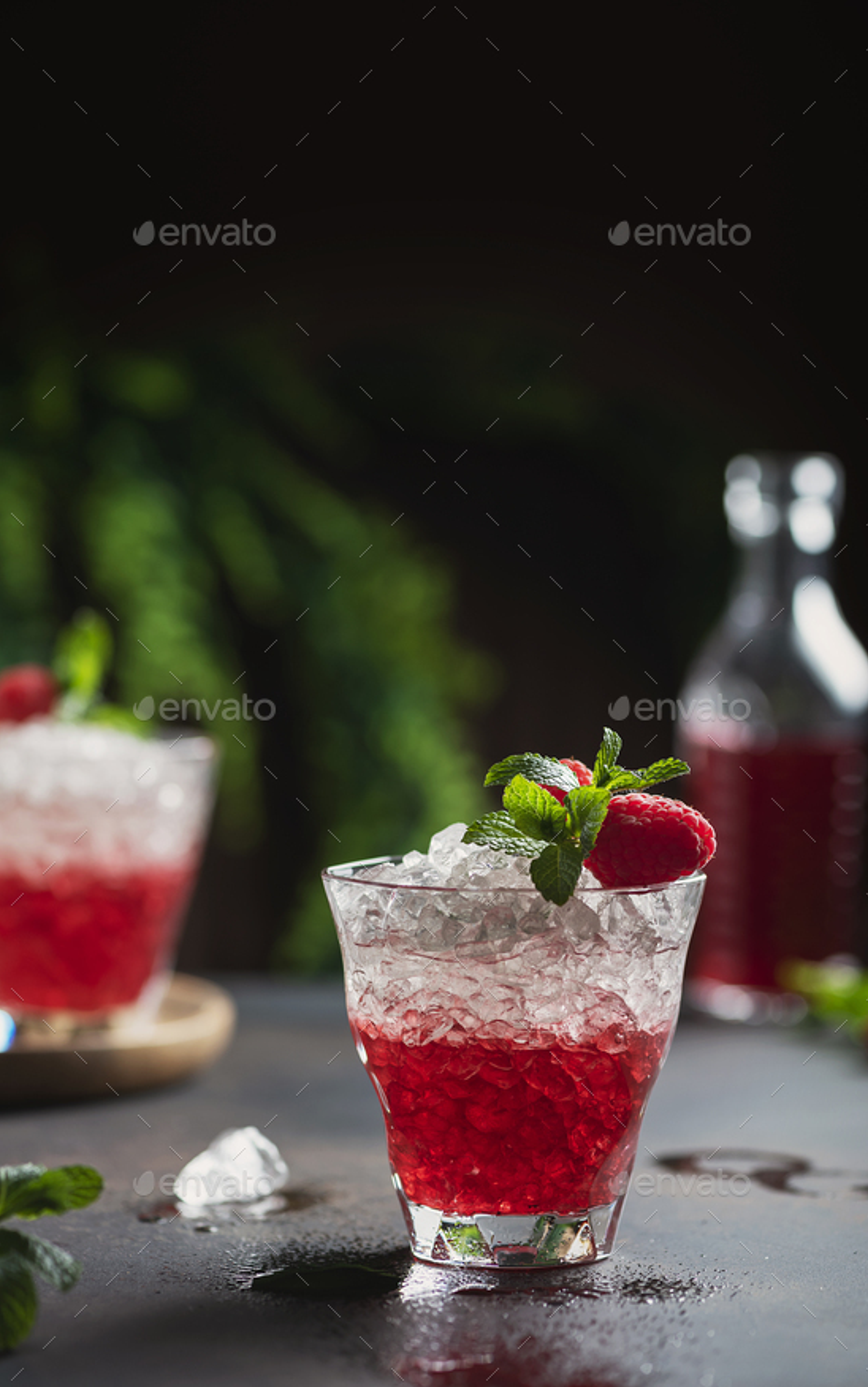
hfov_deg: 12.1
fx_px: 4085
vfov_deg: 19.3
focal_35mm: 108
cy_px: 697
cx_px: 437
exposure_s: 1/160
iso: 100
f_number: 4.5
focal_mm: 105
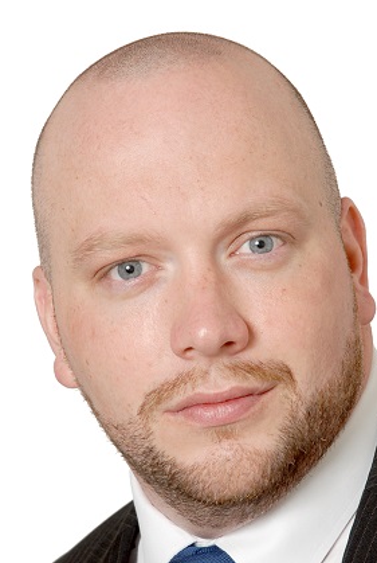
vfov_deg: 10.6
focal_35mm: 194
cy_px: 331
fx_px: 3035
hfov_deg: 7.1
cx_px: 207
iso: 100
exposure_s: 1/50
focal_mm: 70
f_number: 8
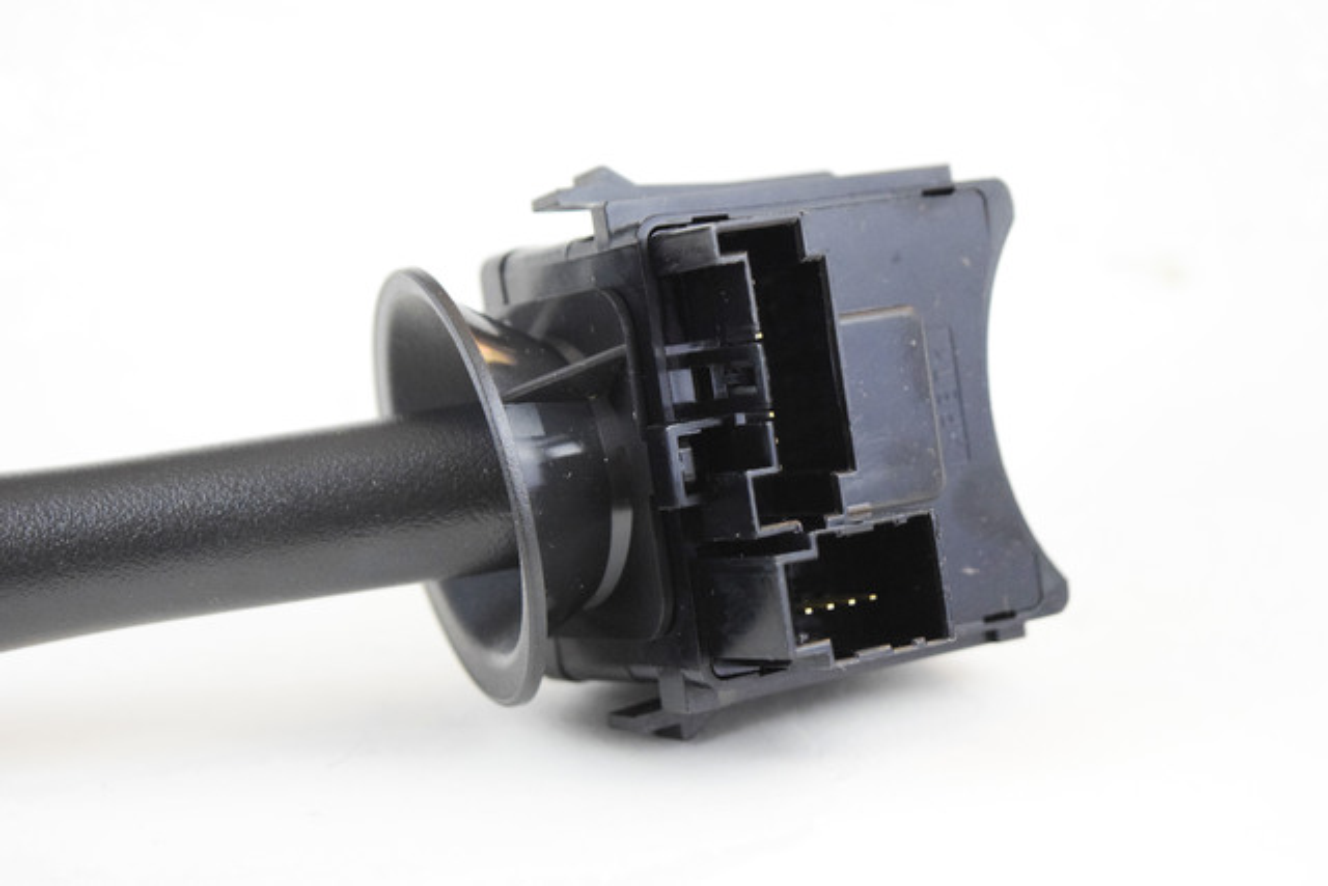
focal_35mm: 78
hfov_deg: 26.0
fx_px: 2878
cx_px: 664
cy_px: 443
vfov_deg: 17.5
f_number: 5.6
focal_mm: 52
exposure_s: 1/60
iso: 4500
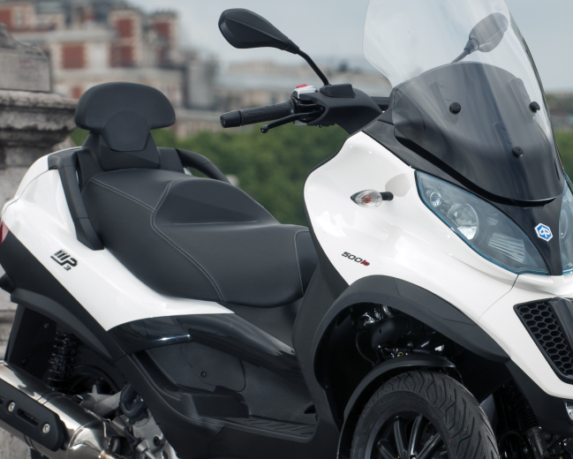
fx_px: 6584
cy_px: 253
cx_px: 363
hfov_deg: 5.0
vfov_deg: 4.0
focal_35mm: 388
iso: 100
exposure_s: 1/250
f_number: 7.1
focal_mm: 140
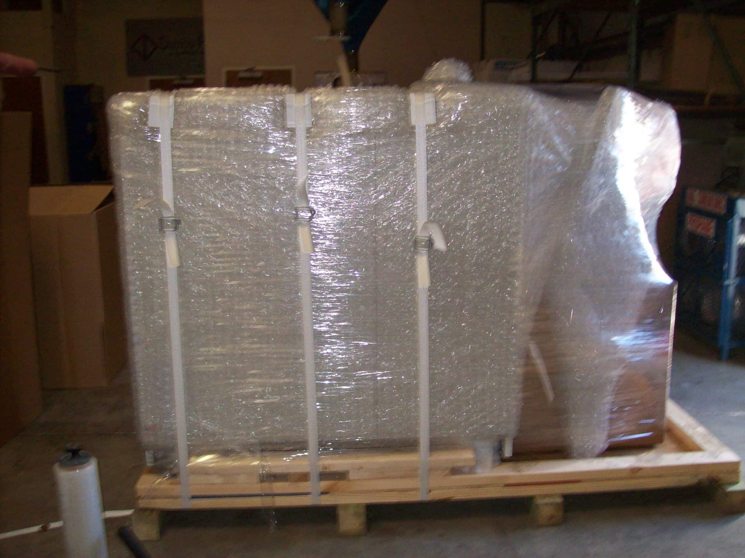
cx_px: 372
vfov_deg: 39.6
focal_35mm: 36
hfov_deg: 51.4
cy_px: 279
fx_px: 774
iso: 200
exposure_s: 1/64
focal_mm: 6
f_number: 2.7
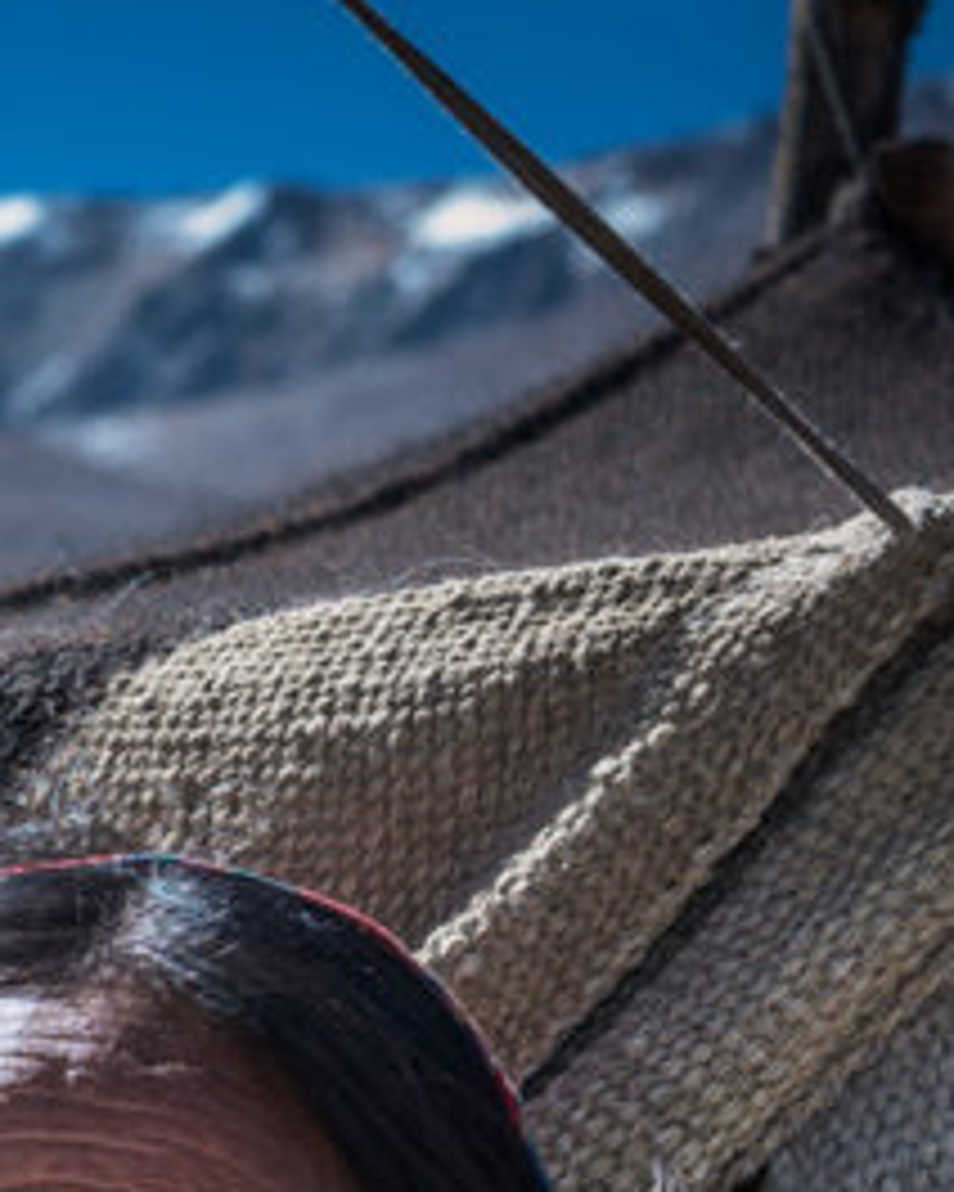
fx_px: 9988
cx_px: -950
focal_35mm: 283
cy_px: 1466
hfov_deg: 5.4
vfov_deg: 6.8
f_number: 7.1
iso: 64
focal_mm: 52
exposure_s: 1/80
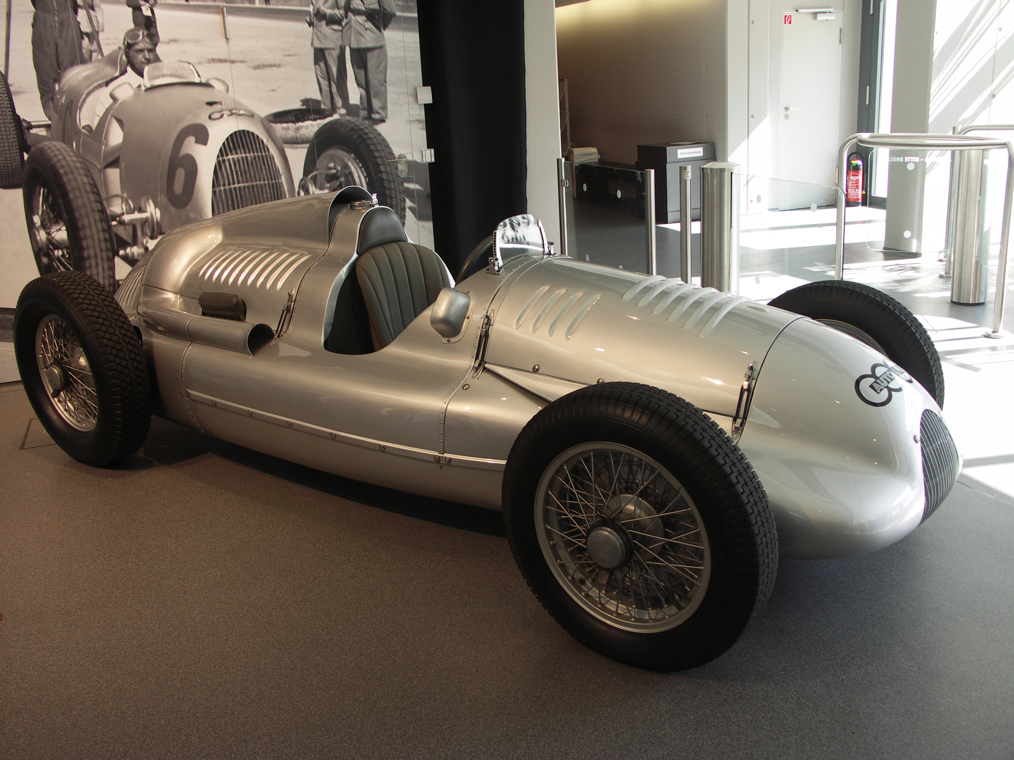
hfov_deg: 56.8
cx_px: 507
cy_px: 380
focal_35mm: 32
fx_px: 937
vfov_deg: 44.2
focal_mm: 8.4
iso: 50
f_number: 2.8
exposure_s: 1/50
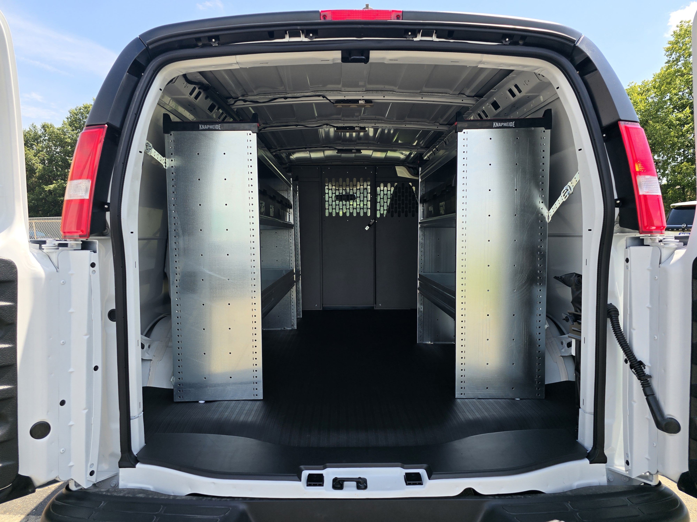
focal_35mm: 23
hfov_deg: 73.9
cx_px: 348
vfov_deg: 58.9
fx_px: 463
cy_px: 261
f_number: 1.7
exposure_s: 1/361
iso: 12
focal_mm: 6.3
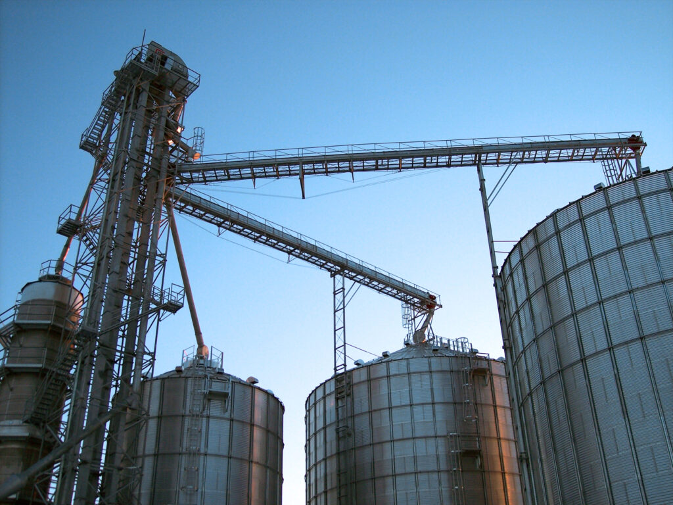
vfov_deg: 36.8
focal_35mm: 39
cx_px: 336
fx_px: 758
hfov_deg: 47.9
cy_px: 252
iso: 100
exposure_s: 1/250
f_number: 3.4
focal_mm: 8
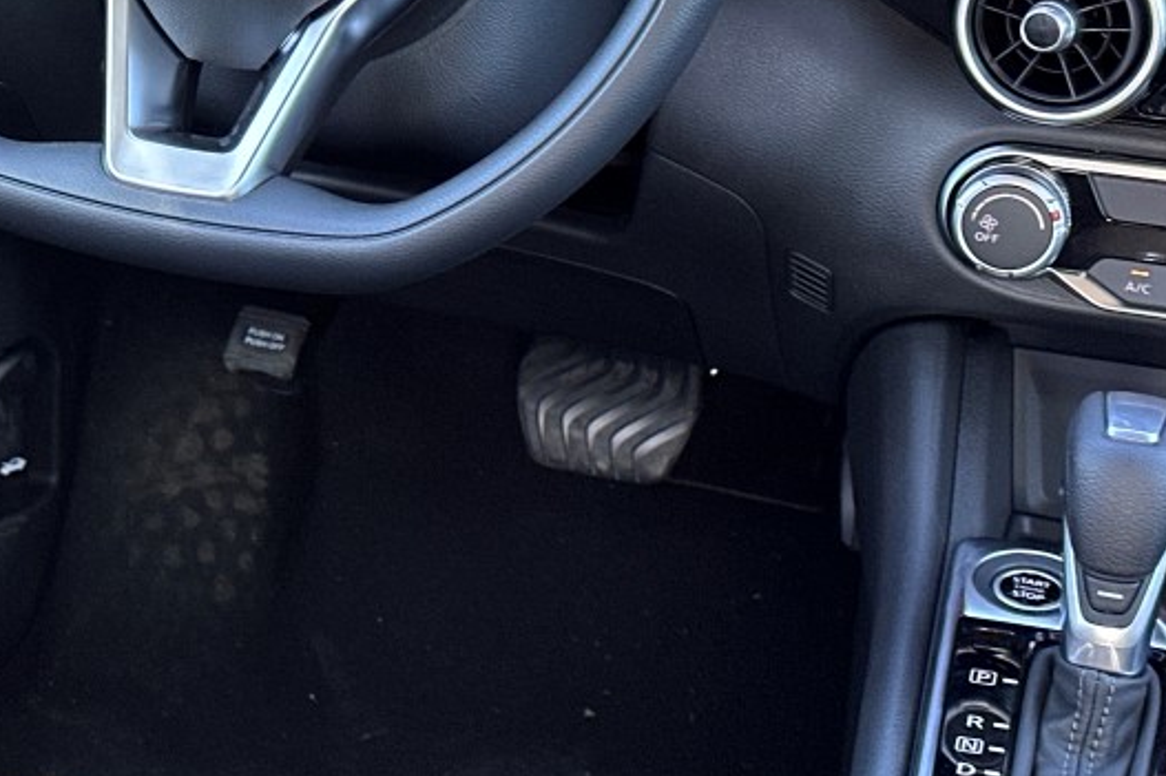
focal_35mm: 97
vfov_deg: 14.0
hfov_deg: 20.6
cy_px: 161
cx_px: 91
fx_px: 3141
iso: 125
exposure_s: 1/60
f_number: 1.78
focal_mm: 6.86
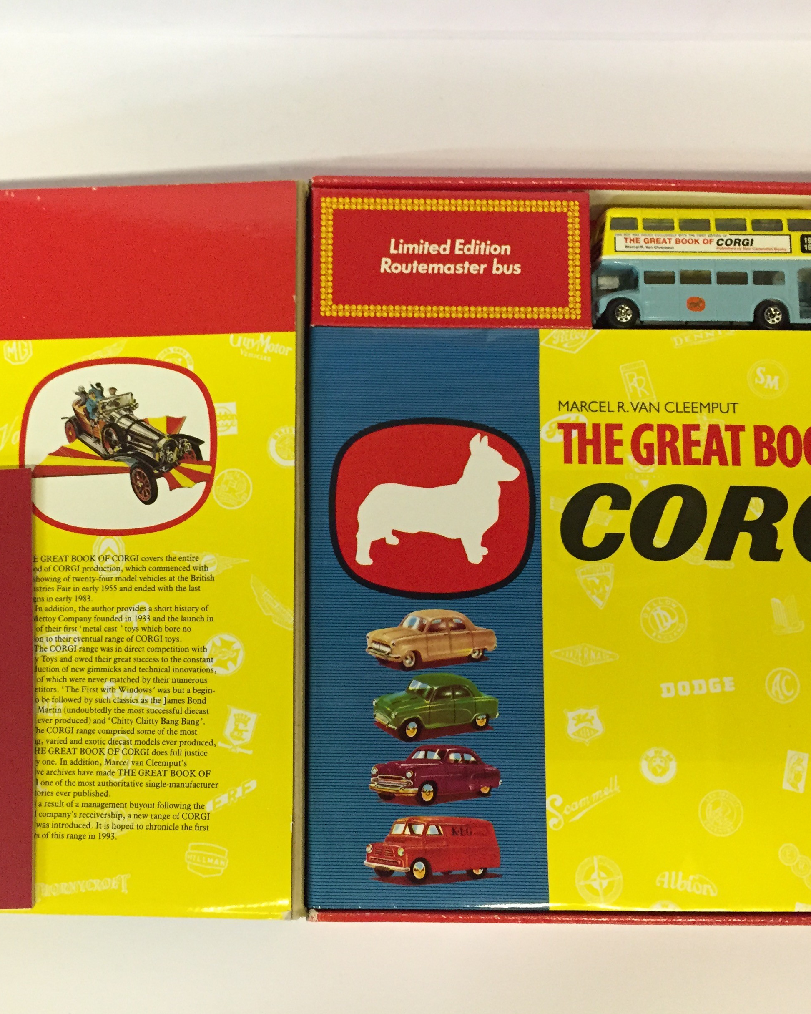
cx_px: 317
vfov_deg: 47.9
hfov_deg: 39.0
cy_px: 509
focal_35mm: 38
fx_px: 1140
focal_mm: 4.15
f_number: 2.2
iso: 250
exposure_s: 1/33
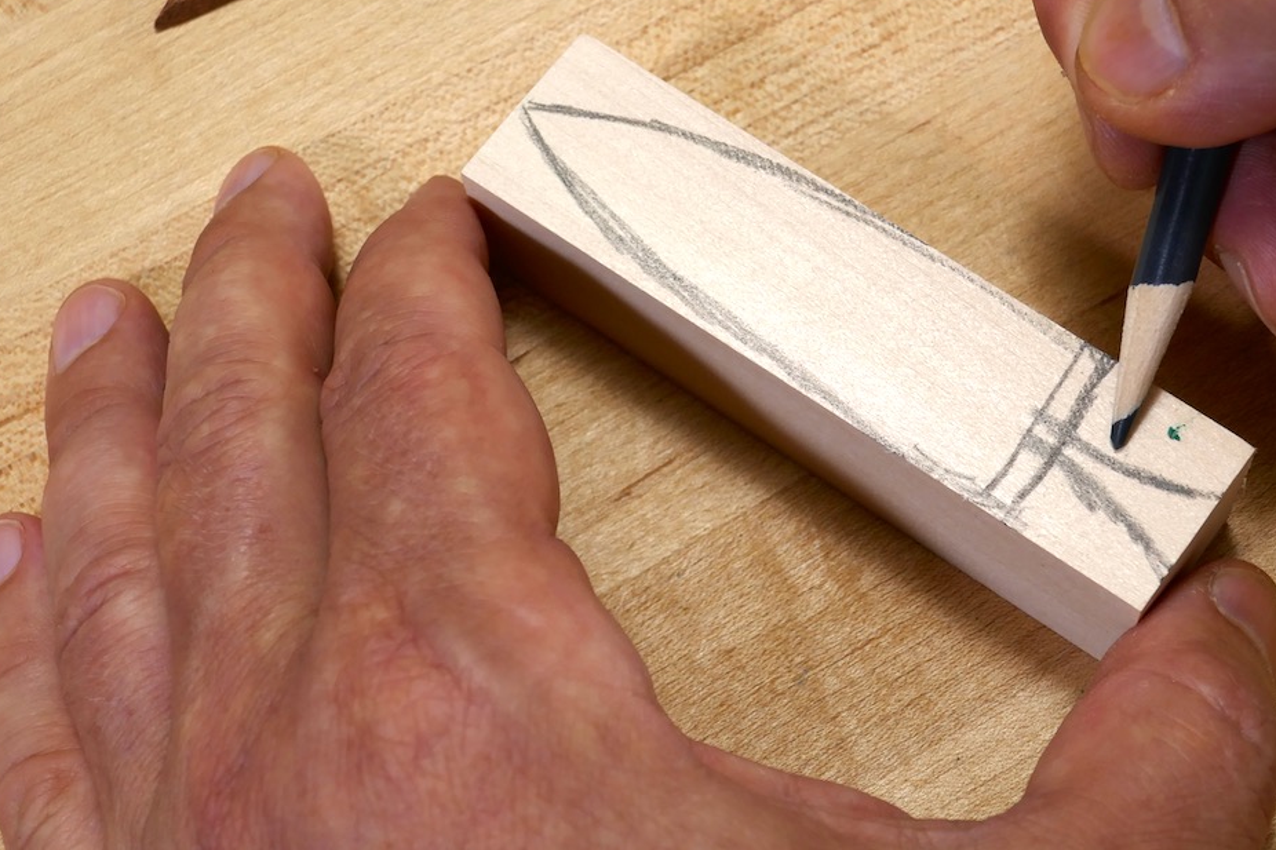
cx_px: 787
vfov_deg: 19.4
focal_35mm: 70
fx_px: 2481
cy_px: 464
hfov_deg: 28.8
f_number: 5.6
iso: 320
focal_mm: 19.6
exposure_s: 1/80
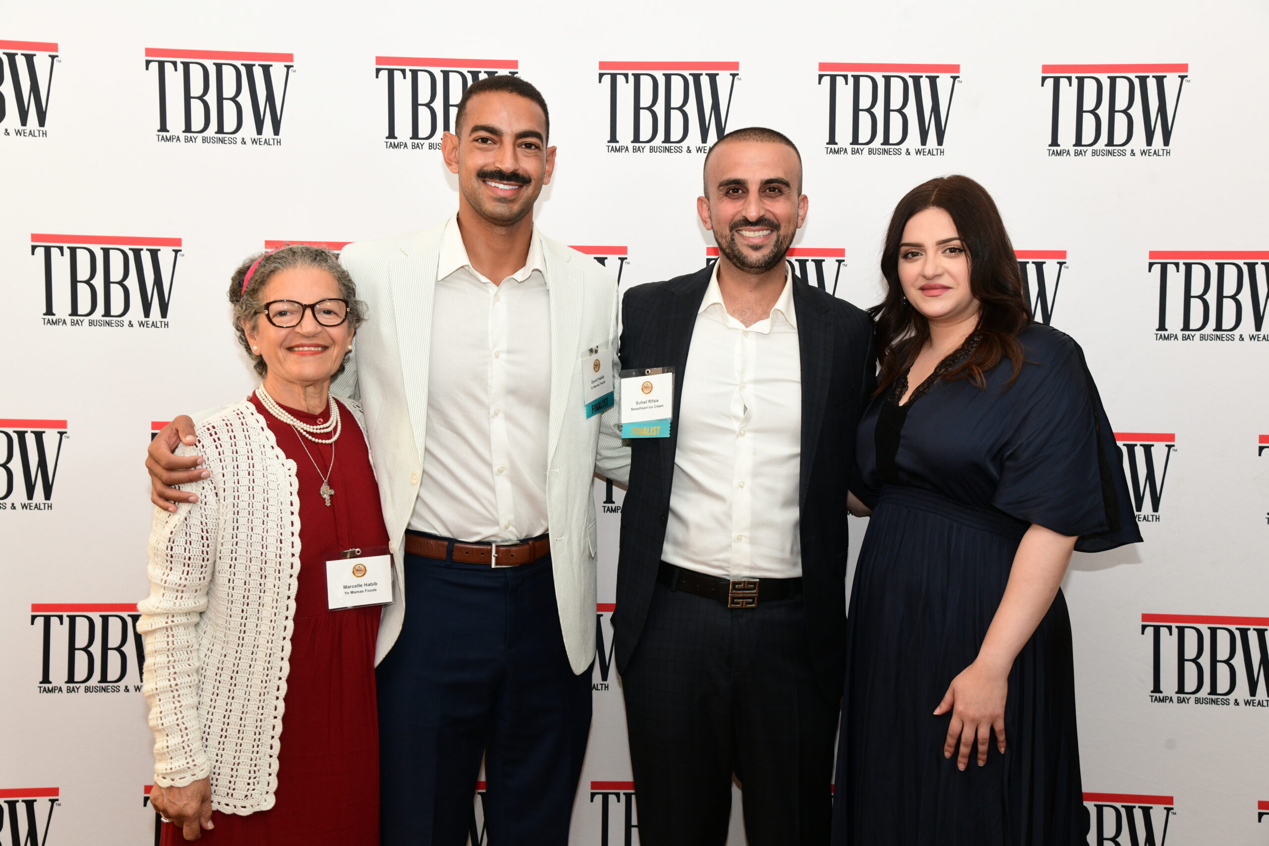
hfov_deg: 42.7
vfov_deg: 29.2
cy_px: 423
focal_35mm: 46
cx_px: 634
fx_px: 1621
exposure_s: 1/60
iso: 1250
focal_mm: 46
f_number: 5.6
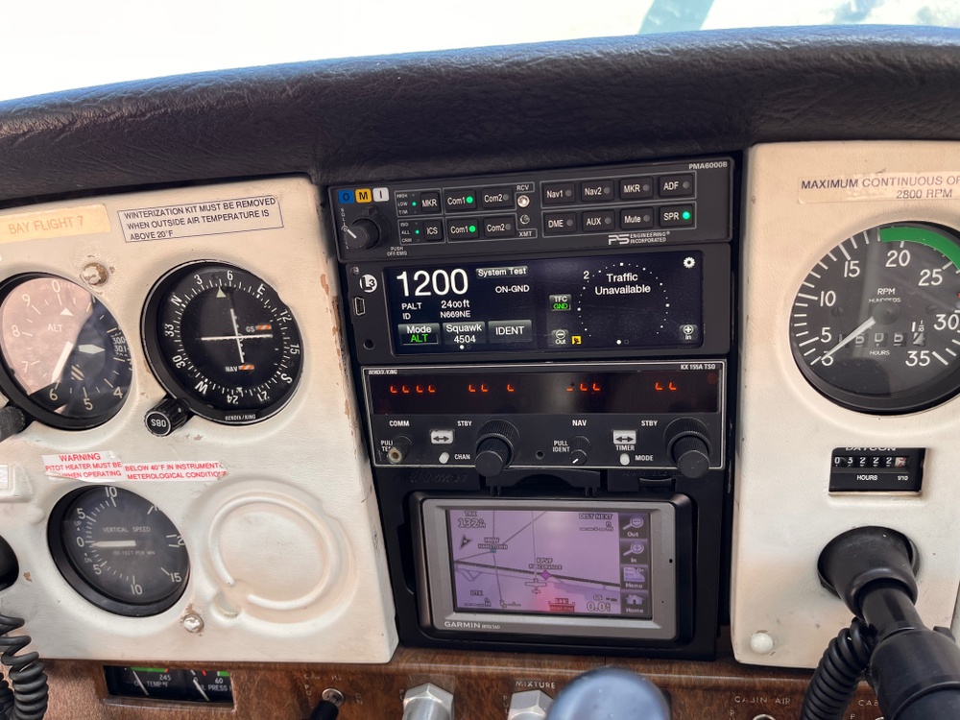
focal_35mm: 26
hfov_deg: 67.3
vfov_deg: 53.1
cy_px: 360
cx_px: 480
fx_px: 721
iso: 40
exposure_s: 1/122
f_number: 1.6
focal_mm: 5.1
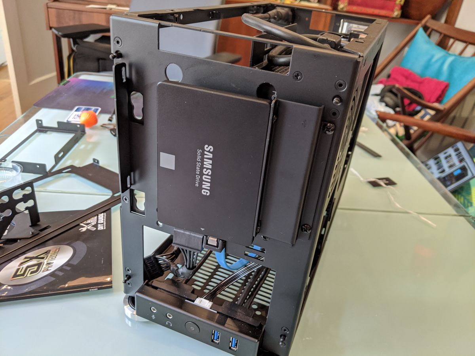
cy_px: 178
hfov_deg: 65.3
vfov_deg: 51.4
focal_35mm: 27
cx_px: 238
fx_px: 370
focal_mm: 4.44
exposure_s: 1/24
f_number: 1.8
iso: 151
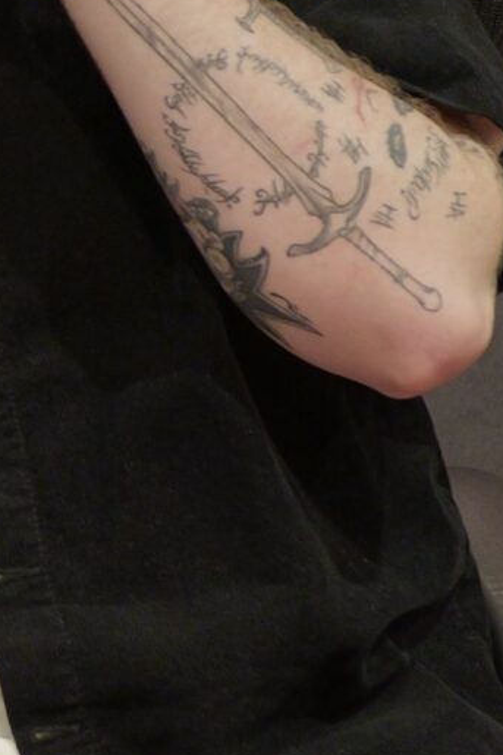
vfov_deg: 12.1
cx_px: -540
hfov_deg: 7.7
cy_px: 236
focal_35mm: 169
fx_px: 3544
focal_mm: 23
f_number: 1.8
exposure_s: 1/80
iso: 1250
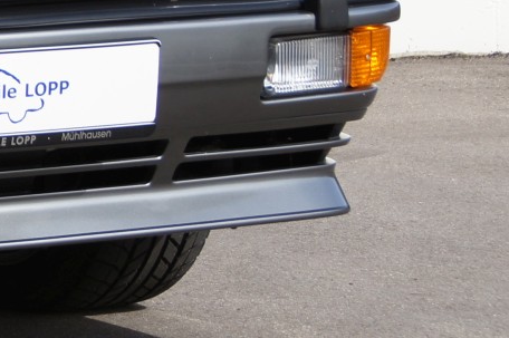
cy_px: -21
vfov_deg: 4.3
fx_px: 4463
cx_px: -561
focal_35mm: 316
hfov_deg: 6.3
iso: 100
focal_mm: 50
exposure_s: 1/250
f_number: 7.1
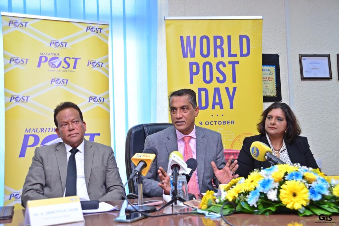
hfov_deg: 41.1
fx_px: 452
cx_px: 170
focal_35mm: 48
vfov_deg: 28.1
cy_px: 113
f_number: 4.5
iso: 1600
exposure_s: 1/200
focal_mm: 48
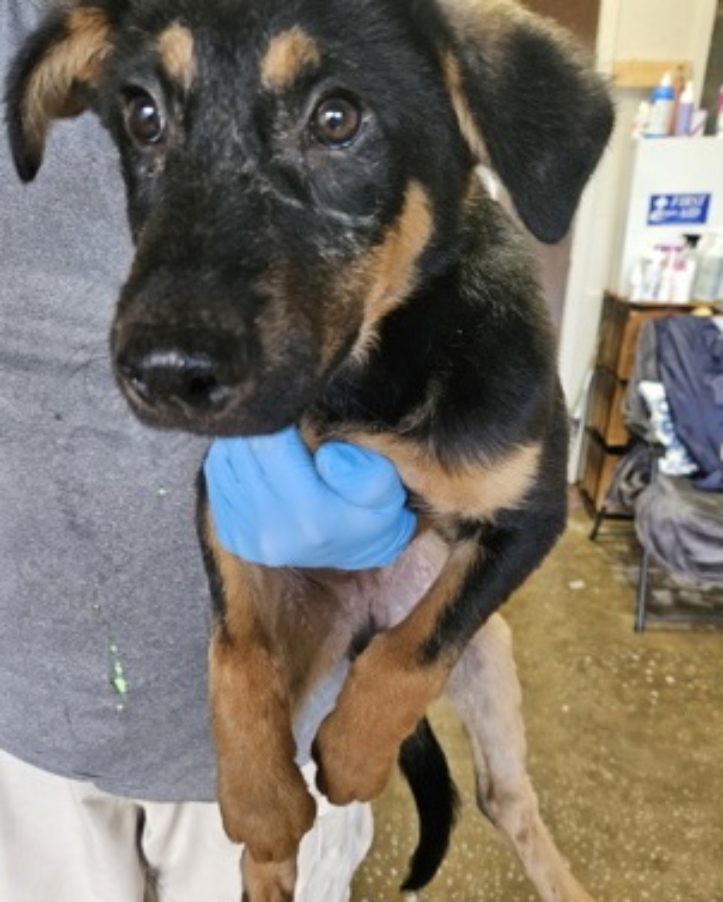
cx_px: 363
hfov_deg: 56.8
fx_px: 668
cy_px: 483
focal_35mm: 25
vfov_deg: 68.0
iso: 400
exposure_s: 1/120
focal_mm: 5.4
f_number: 1.8
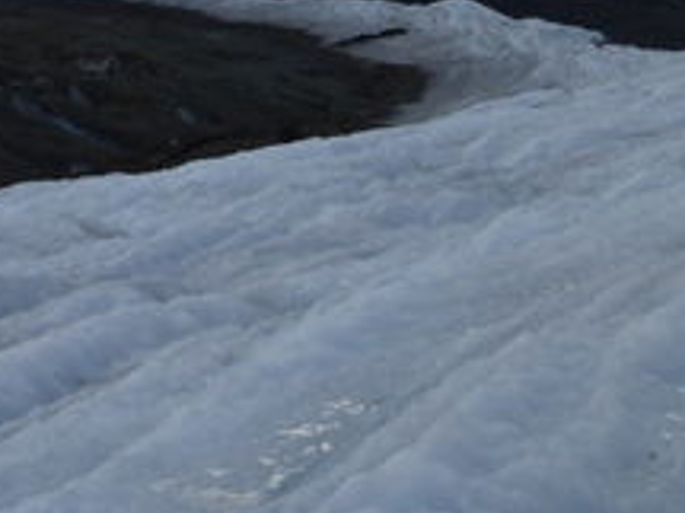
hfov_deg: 11.6
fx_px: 3362
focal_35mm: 170
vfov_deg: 8.5
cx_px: 538
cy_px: -245
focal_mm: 9.7
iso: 100
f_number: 4.6
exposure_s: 1/1300
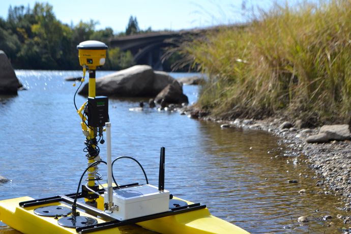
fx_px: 760
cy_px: 117
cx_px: 176
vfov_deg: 17.5
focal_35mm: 78
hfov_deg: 26.0
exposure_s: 1/250
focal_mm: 52
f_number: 8
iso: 100
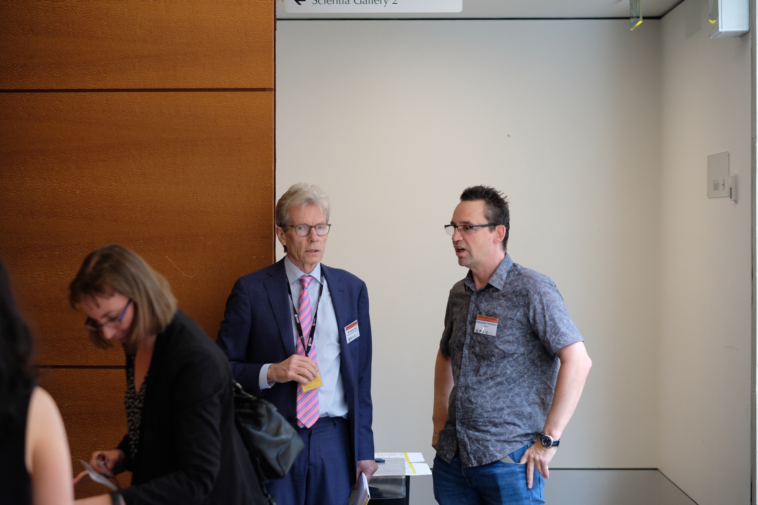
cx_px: 379
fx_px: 1768
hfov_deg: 24.2
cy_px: 252
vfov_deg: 16.3
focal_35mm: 84
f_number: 2
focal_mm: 56
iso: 1250
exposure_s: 1/500
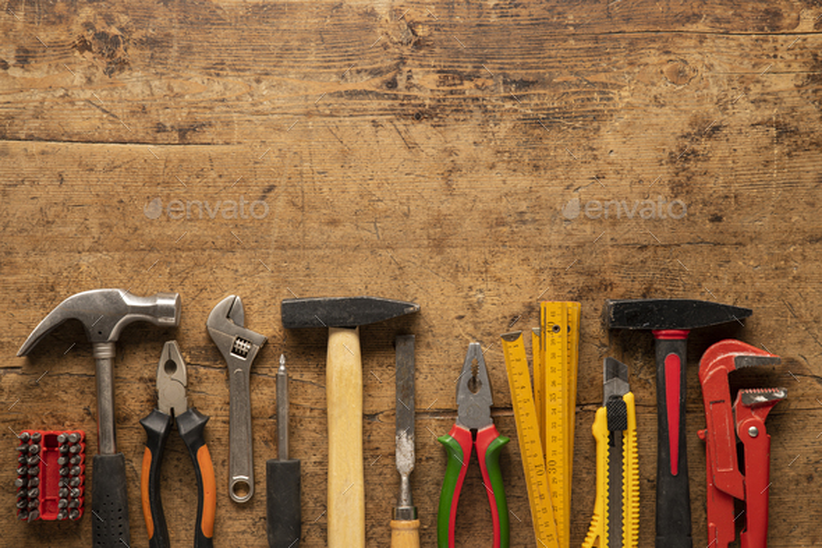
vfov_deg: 19.4
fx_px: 1598
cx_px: 411
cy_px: 274
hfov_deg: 28.9
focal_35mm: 70
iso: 100
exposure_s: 1/200
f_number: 10
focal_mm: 70
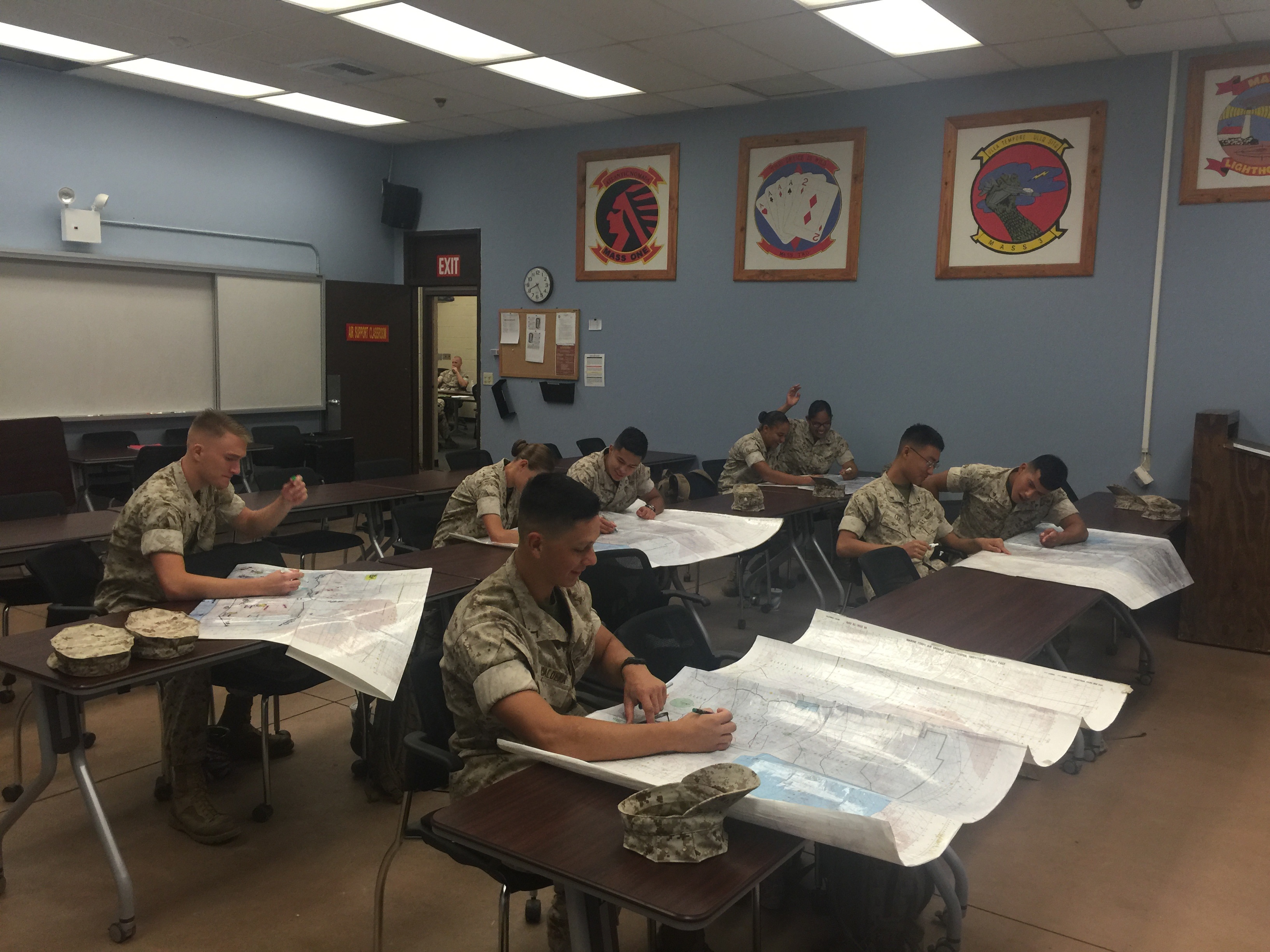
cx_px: 635
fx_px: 1064
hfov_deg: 61.7
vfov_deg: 48.2
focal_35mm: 29
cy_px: 476
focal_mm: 4.15
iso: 50
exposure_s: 1/30
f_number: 2.2
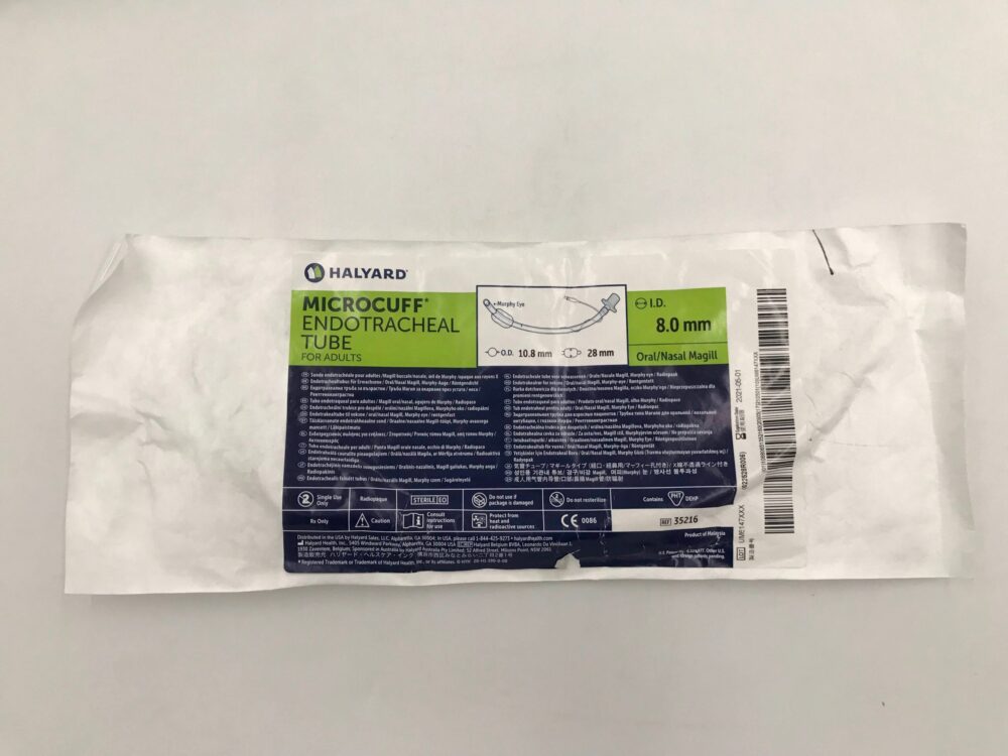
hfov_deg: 63.4
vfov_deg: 49.7
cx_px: 504
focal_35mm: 28
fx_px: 815
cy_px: 378
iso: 25
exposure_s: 1/40
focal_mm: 3.99
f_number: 1.8
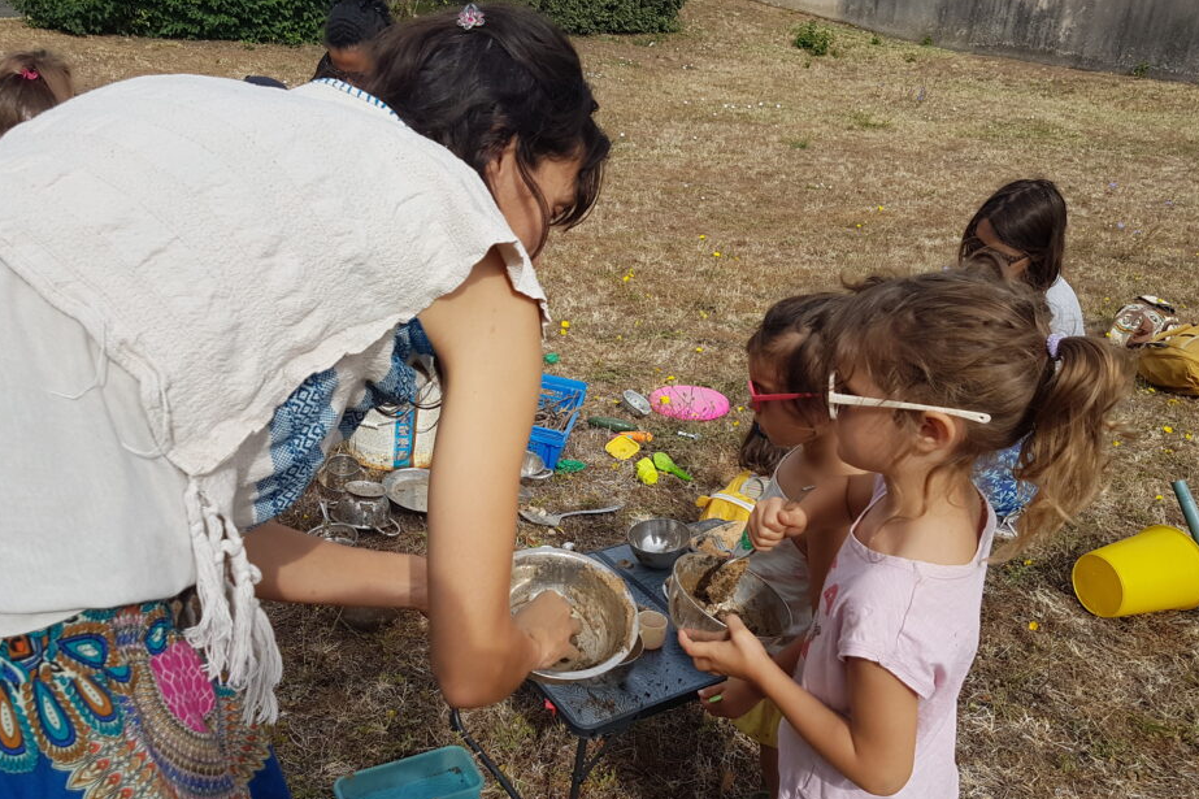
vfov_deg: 43.5
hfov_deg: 61.9
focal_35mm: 30
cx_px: 573
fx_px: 999
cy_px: 443
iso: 40
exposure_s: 1/2416
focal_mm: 4.2
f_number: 1.7
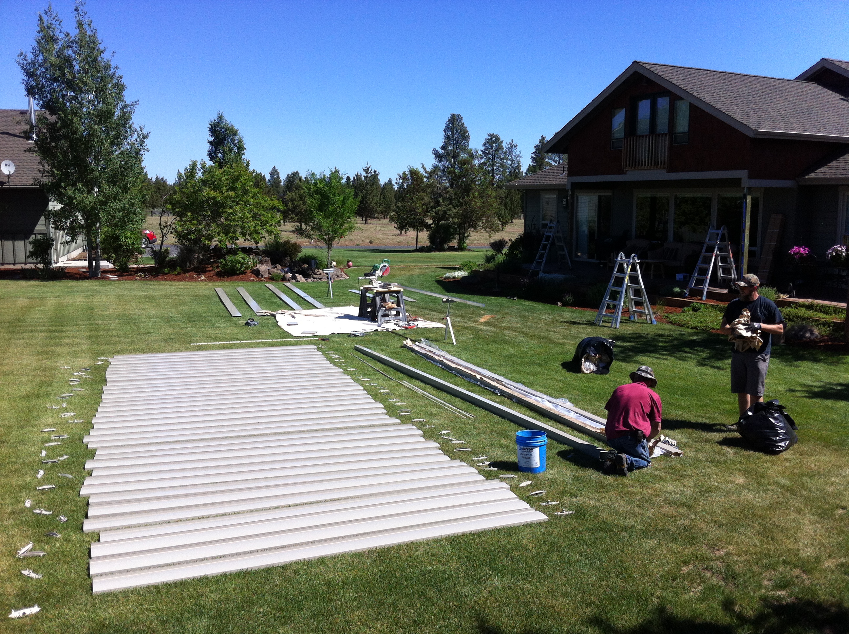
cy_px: 317
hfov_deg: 52.7
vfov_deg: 40.6
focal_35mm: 35
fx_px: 857
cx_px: 424
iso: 80
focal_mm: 3.85
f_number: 2.8
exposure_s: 1/1257
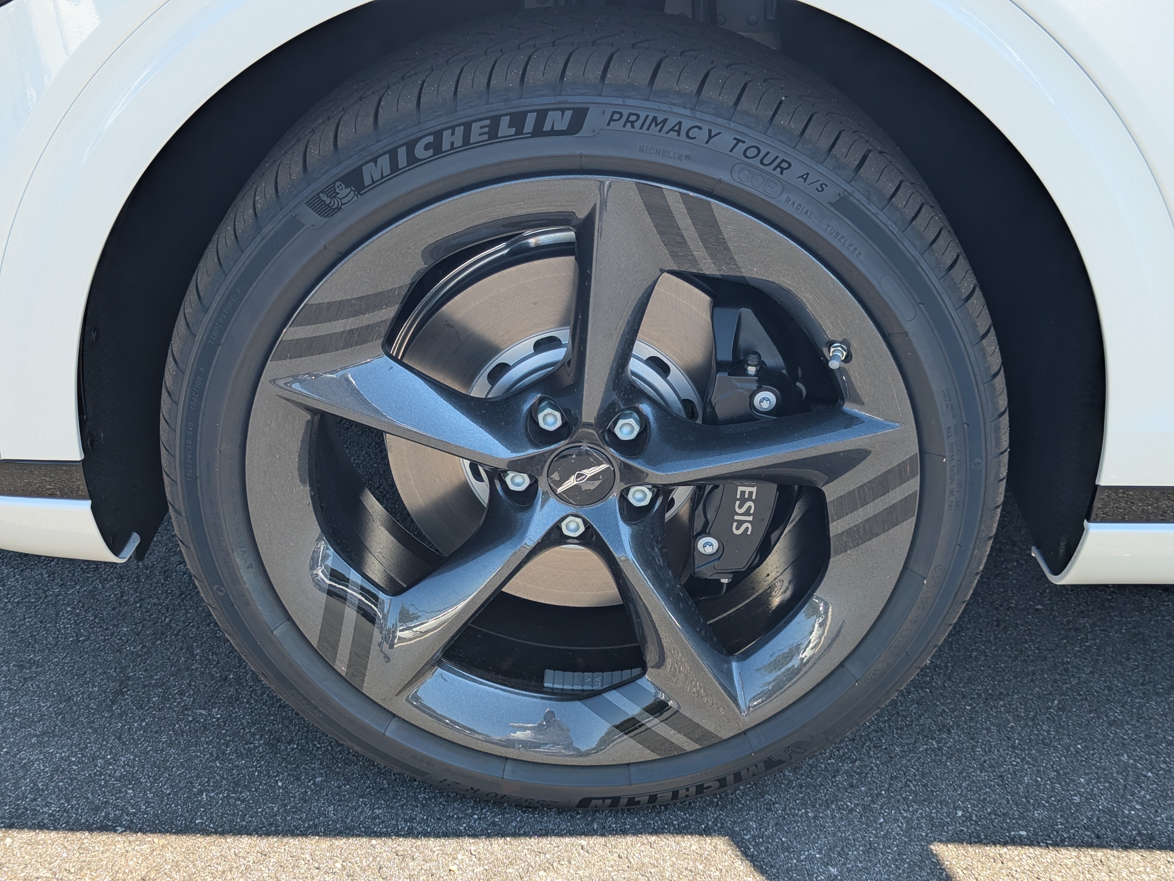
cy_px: 440
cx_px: 587
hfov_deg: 39.7
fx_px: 1628
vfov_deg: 30.3
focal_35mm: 48
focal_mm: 6.81
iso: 47
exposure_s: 1/493
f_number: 1.85
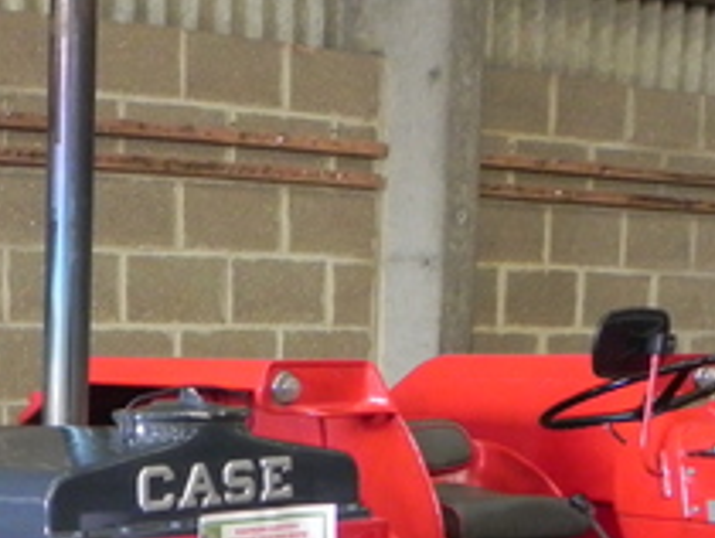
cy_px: 793
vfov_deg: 16.0
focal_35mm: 85
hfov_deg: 21.0
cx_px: -197
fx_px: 1758
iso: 400
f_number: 4.5
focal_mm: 4.6
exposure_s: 1/17.3
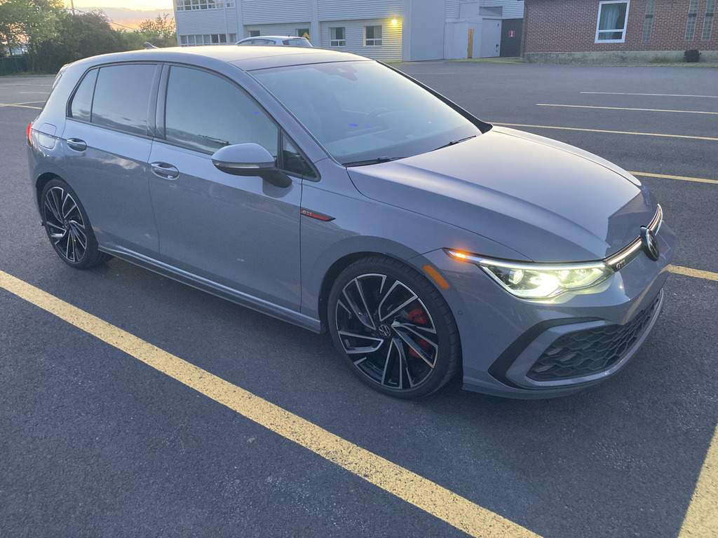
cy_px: 269
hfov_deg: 63.4
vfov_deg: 49.7
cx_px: 359
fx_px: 581
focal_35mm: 28
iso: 320
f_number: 1.8
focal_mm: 3.99
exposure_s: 1/50
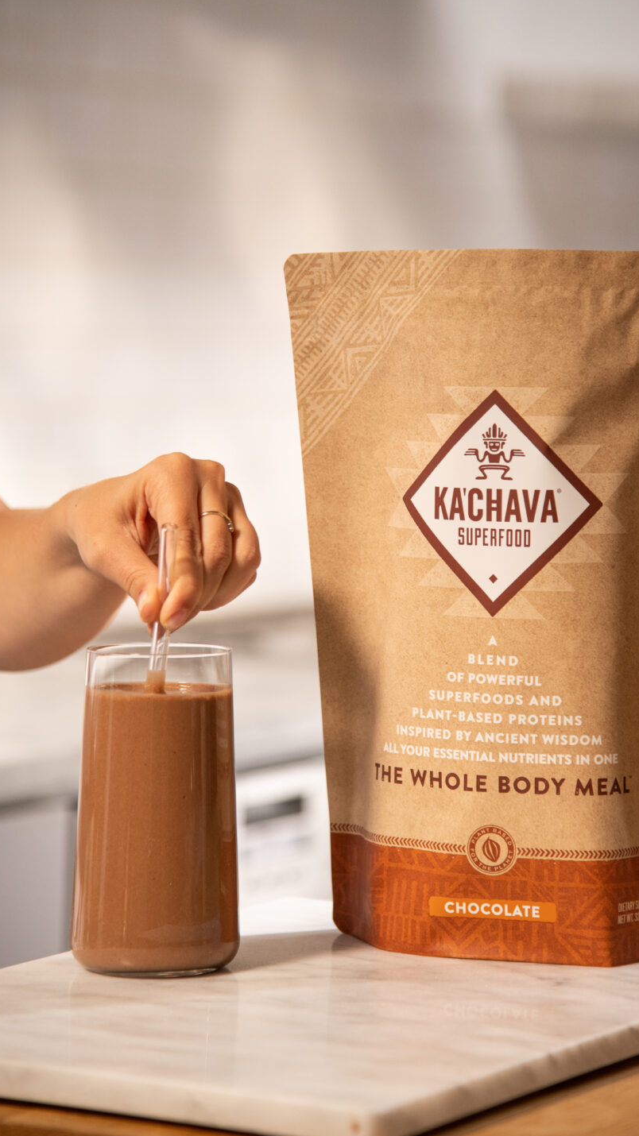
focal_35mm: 135
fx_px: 4068
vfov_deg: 15.9
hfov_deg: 9.0
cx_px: 389
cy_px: 576
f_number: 4
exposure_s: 1/250
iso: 640
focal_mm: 120
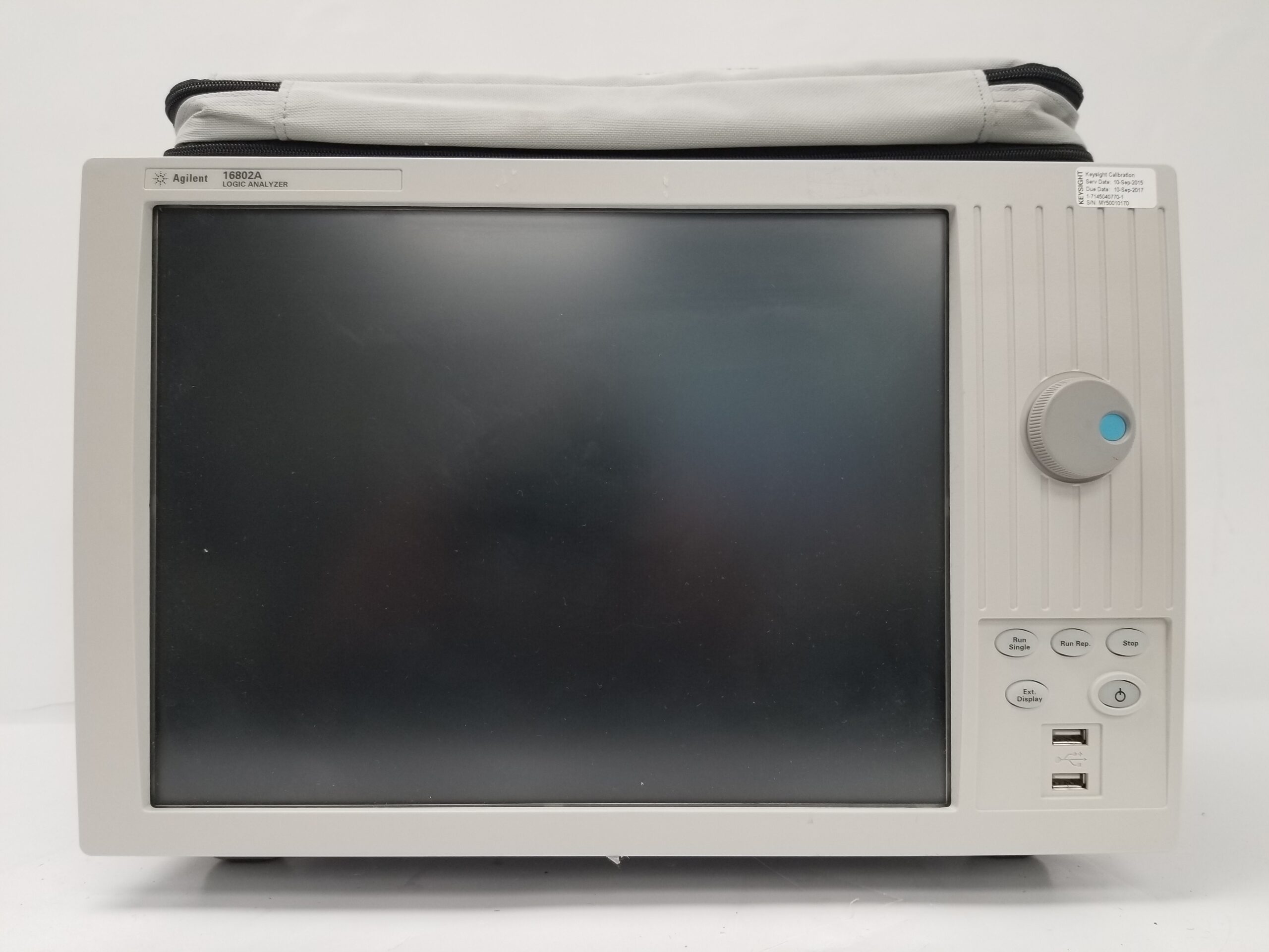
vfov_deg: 53.1
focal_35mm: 26
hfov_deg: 67.3
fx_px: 953
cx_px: 634
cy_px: 476
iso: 100
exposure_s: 1/120
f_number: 1.7
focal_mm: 4.25
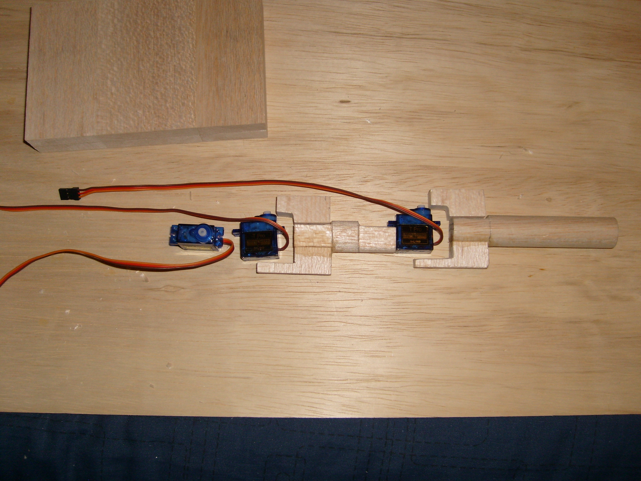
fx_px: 648
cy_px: 240
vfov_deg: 40.7
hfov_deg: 52.6
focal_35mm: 35
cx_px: 320
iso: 100
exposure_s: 1/45
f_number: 2.8
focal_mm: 5.8
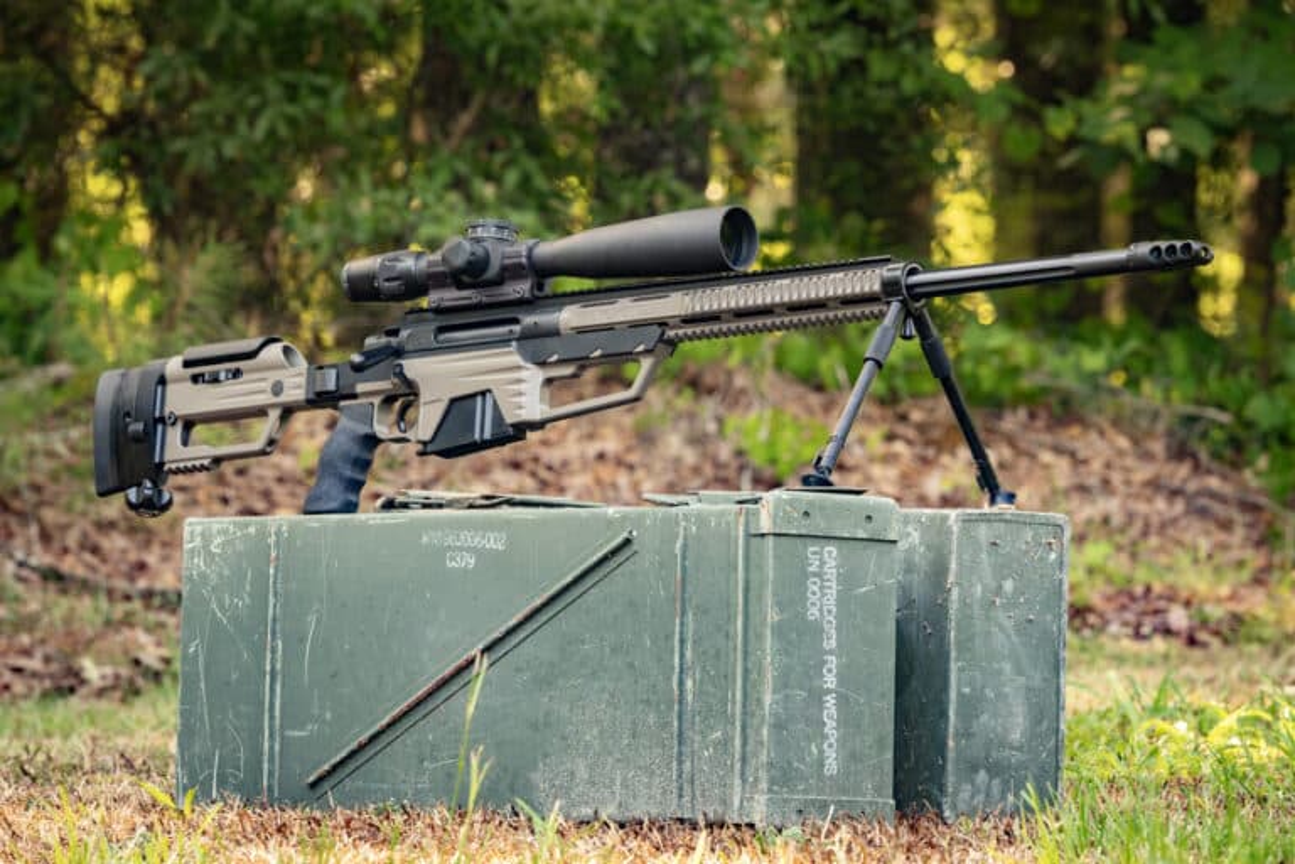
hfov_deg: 8.3
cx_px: 648
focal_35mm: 247
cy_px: 432
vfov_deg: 5.6
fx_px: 8884
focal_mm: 165
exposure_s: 1/30
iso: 1600
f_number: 9
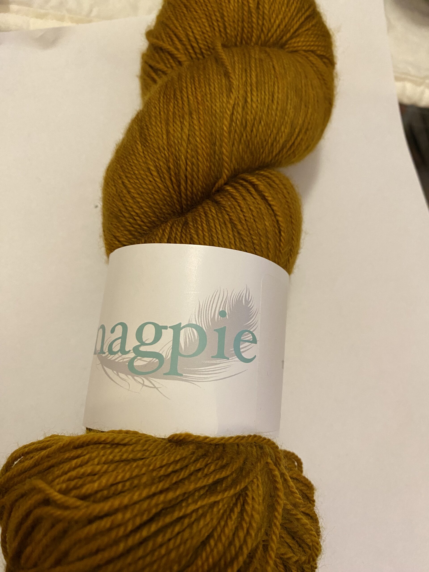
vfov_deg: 67.3
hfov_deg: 53.1
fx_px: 430
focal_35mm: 26
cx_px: 214
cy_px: 286
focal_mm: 4.25
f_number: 1.8
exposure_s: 1/60
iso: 400
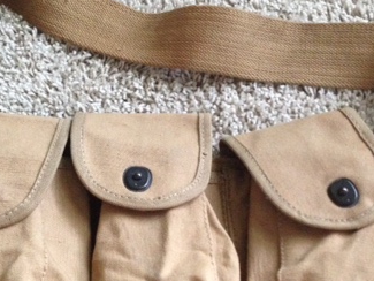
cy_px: 197
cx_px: 178
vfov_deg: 22.5
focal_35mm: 65
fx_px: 703
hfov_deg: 29.8
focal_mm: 4.12
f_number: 2.4
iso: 500
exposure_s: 1/15
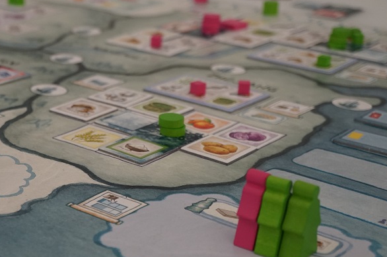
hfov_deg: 24.2
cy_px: 165
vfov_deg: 16.4
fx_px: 892
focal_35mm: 83
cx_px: 87
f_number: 4
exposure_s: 1/160
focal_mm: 30
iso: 800
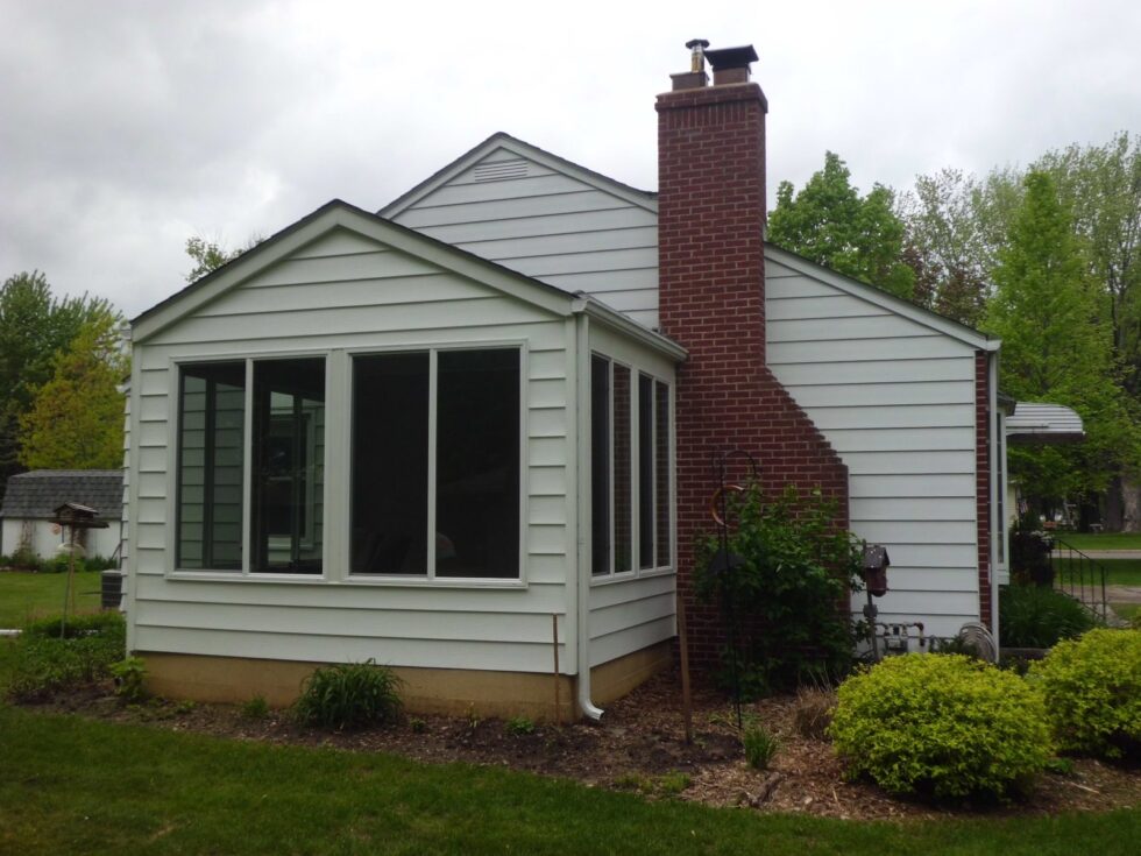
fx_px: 1187
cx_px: 570
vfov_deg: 39.7
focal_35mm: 36
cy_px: 428
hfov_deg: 51.4
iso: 64
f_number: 8.8
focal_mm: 6.4
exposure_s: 1/125
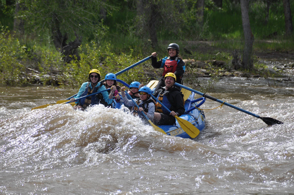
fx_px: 2447
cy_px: 98
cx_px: 147
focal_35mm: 300
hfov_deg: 6.9
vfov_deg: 4.6
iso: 400
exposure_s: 1/1600
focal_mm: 200
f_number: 6.3
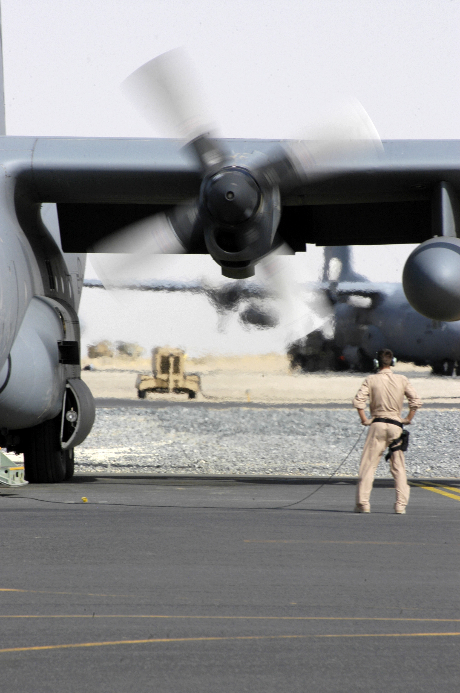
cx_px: 230
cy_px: 346
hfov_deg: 4.4
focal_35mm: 315
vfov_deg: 6.5
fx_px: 6048
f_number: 18
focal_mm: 210
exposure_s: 1/160
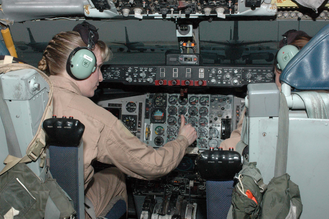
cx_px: 164
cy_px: 110
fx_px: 383
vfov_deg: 31.8
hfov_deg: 46.4
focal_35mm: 42
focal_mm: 28
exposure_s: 1/60
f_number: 22
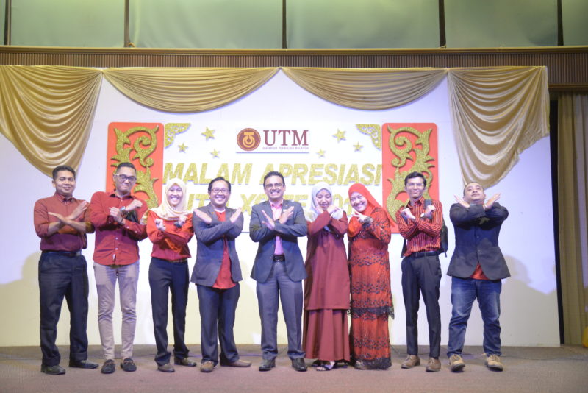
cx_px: 294
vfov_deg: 35.1
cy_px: 196
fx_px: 621
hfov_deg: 50.7
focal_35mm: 38
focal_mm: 38
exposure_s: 1/60
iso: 4000
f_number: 4
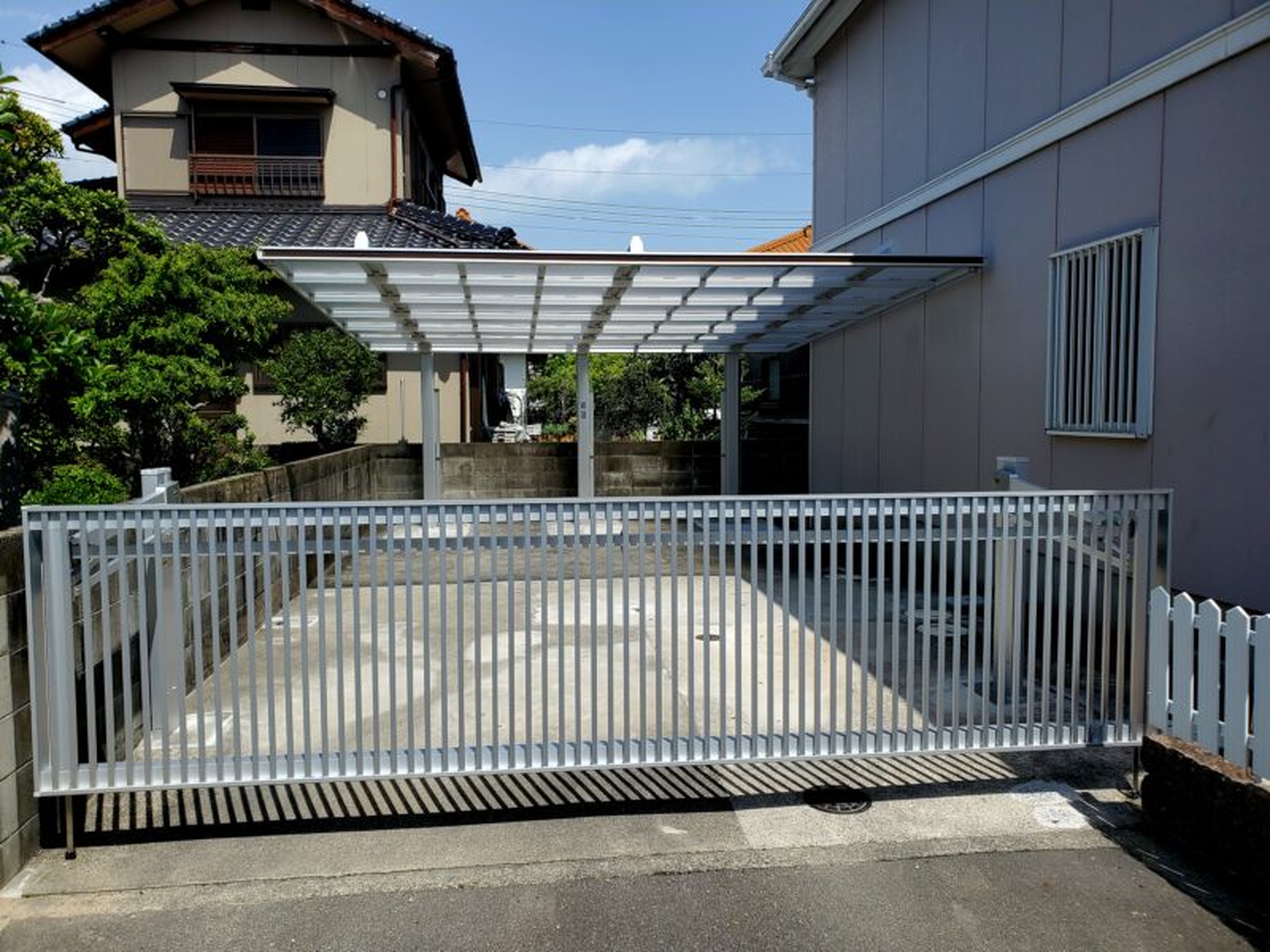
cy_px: 476
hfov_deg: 67.3
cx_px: 635
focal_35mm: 26
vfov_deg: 53.1
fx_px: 954
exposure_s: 1/1667
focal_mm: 4.3
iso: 50
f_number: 2.4
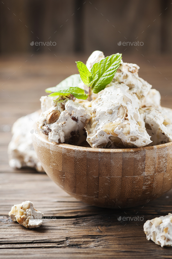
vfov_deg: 13.1
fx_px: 1131
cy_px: 130
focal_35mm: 158
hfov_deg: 8.7
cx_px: 86
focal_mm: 105
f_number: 5.6
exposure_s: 1/125
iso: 100
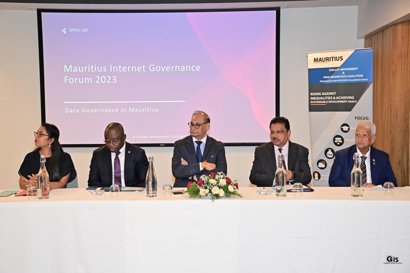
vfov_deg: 24.6
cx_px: 205
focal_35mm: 55
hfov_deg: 36.3
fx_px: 626
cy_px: 136
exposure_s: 1/200
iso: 3200
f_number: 5.6
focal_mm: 55
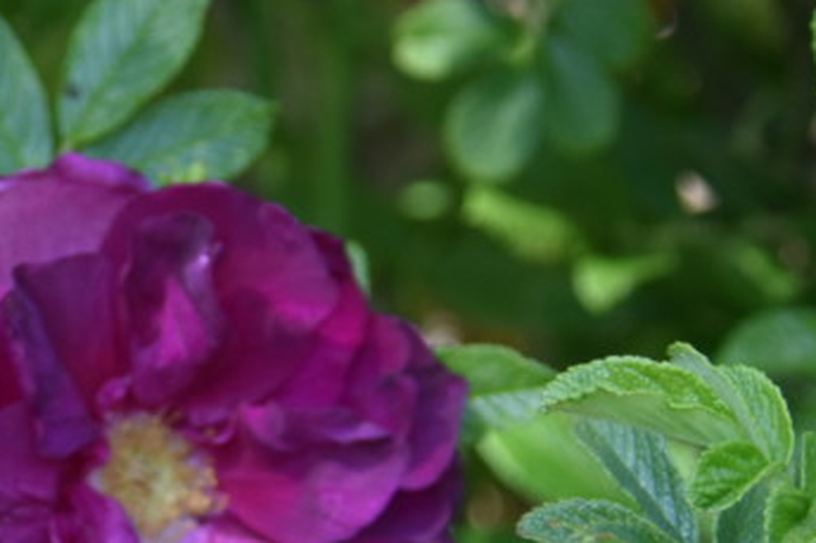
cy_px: 472
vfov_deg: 3.9
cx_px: -275
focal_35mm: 356
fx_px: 8065
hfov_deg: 5.8
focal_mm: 68
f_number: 5.6
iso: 400
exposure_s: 1/250
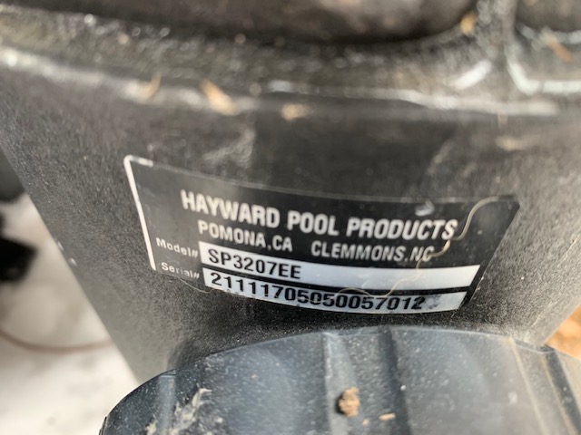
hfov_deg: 67.3
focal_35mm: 26
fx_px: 436
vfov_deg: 53.1
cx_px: 290
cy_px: 218
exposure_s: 1/60
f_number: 1.8
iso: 125
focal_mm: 4.25
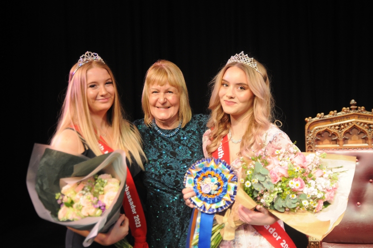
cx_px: 186
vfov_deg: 36.8
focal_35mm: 36
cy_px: 124
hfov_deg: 53.2
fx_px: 372
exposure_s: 1/60
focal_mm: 24
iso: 400
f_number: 4
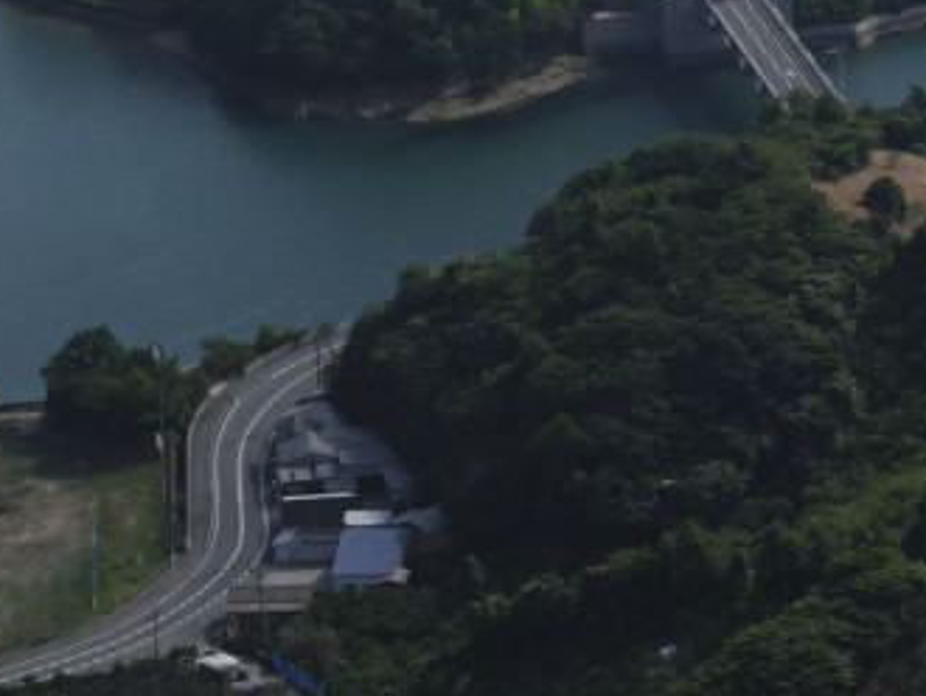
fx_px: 5515
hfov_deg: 9.1
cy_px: -519
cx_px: 1783
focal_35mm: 206
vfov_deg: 7.0
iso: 160
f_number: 8
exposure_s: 1/500
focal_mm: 64
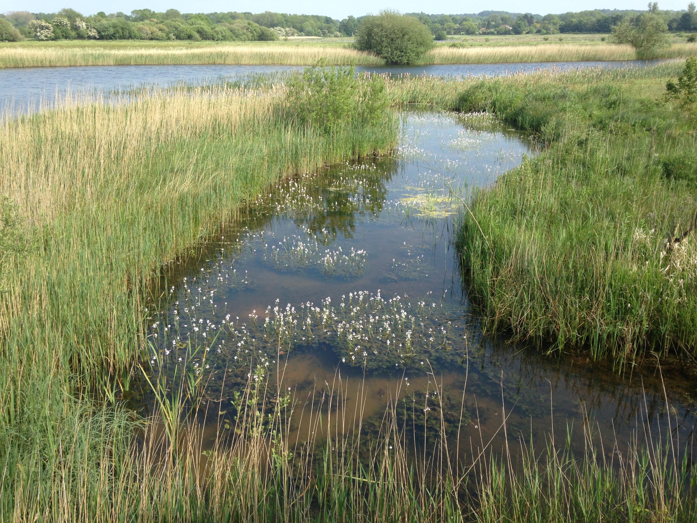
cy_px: 262
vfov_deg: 42.9
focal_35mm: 33
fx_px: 664
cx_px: 348
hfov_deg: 55.4
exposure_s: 1/653
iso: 50
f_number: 2.4
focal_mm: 4.12
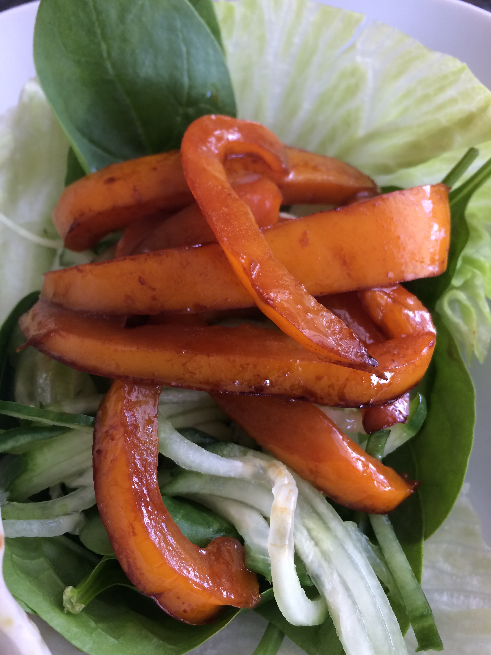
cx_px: 246
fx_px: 548
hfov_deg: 48.2
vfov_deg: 61.7
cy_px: 328
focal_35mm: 29
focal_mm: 4.15
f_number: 2.2
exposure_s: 1/40
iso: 32
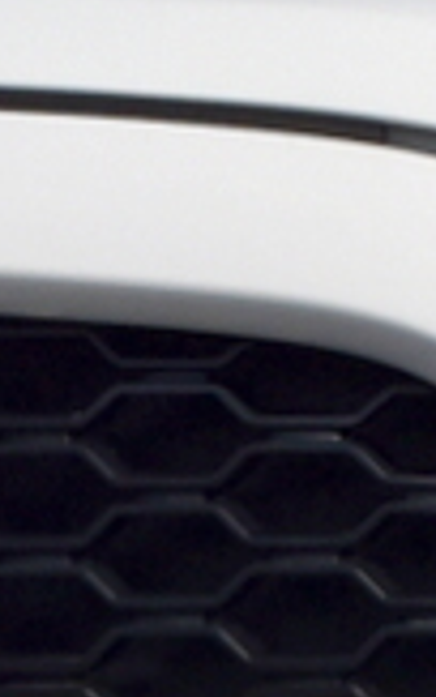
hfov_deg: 3.0
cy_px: 1597
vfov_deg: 4.8
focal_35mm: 432
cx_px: -282
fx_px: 8206
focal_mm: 24
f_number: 8
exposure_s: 1/500
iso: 200
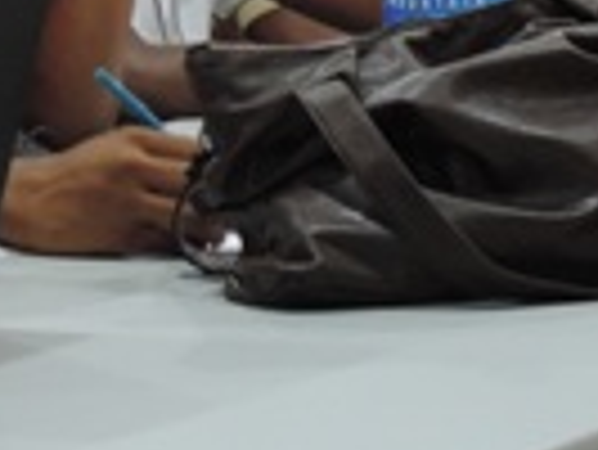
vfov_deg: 4.9
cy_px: -54
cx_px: 94
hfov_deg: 6.5
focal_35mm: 303
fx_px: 5239
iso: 800
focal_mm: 16
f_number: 4.1
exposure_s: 1/13
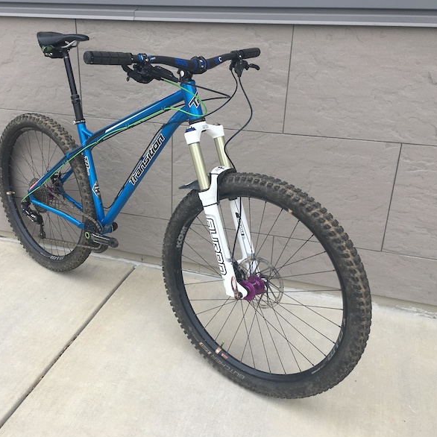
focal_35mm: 35
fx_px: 500
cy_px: 217
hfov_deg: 46.9
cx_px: 172
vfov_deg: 47.2
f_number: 2.2
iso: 25
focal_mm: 4.15
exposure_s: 1/343
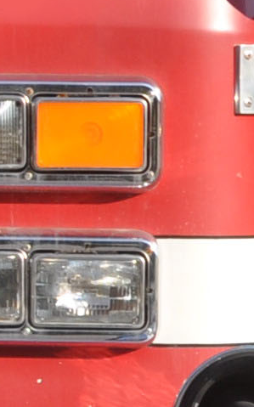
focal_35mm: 246
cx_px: -452
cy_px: 21
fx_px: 2727
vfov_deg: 8.5
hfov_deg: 5.1
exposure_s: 1/250
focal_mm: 18
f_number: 8
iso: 200
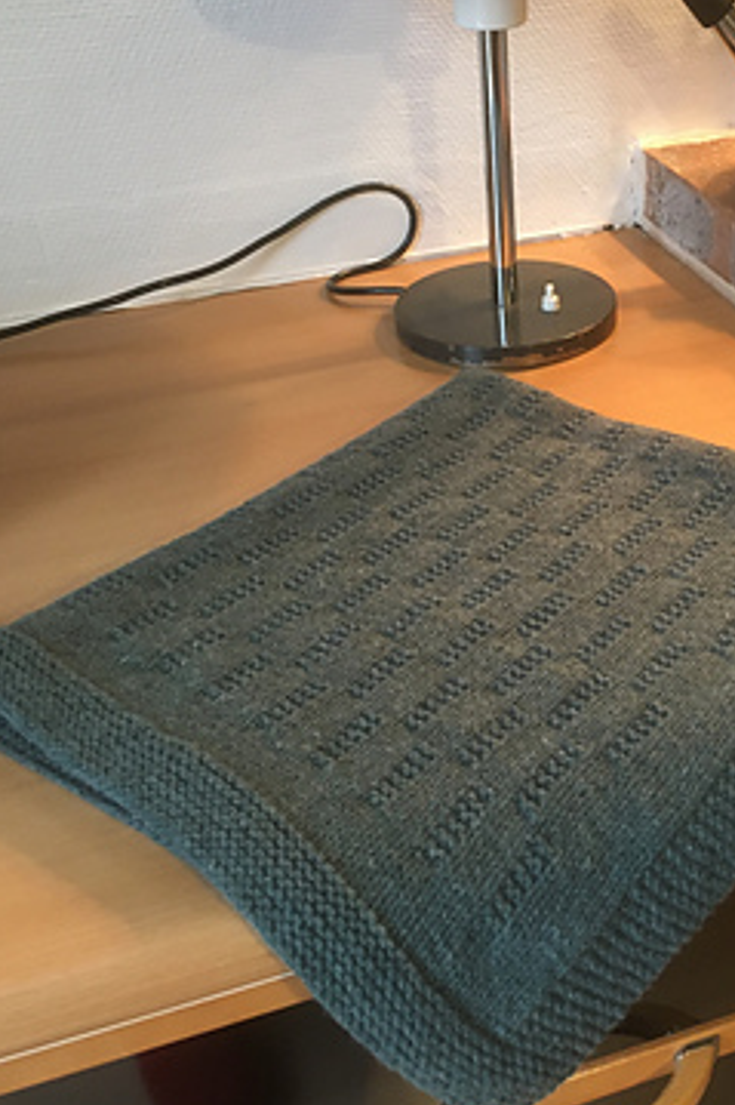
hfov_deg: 31.5
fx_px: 1287
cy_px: 486
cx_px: 509
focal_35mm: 42
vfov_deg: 46.3
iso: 200
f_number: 2.2
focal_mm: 4.15
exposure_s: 1/17
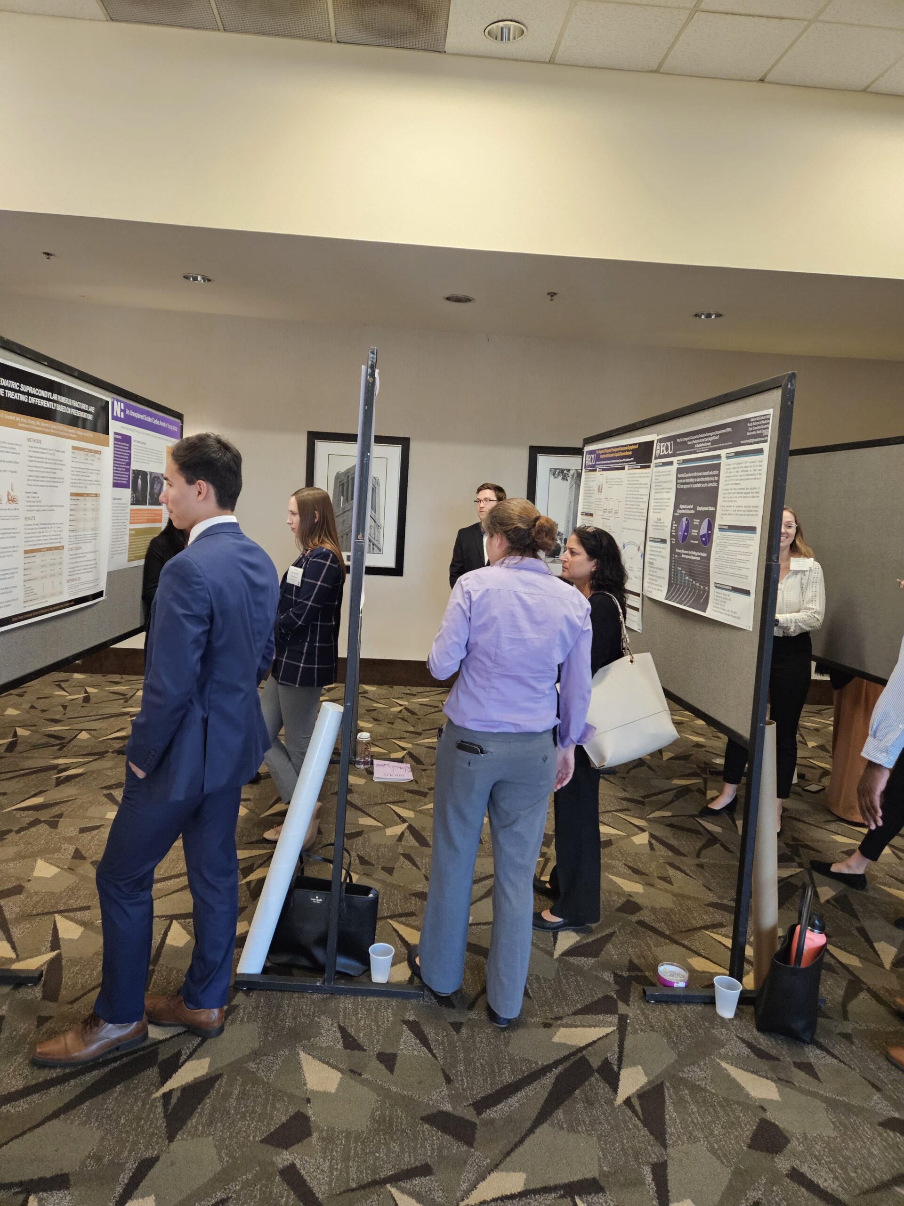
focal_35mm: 23
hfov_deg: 58.9
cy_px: 603
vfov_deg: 73.9
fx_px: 801
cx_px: 452
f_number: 1.8
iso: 640
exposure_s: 1/170
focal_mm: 5.4
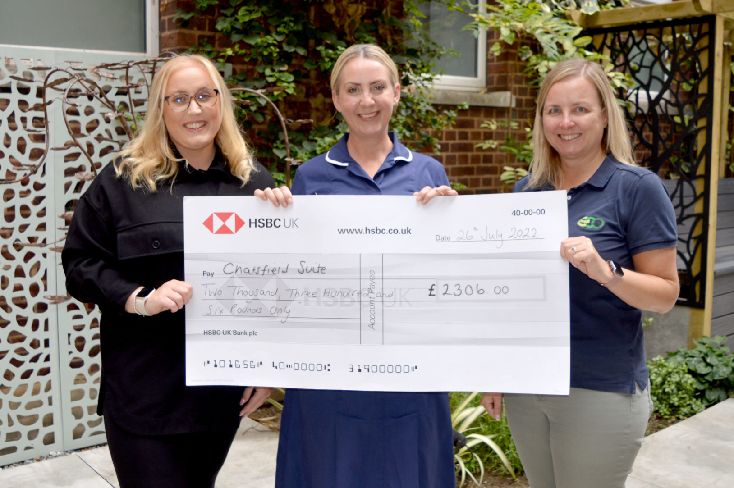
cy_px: 217
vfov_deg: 33.6
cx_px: 333
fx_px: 807
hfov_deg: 48.8
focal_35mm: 40
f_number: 4
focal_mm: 21
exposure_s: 1/125
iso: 125
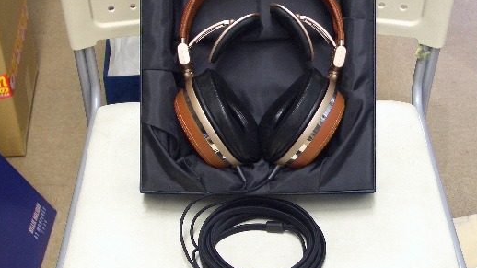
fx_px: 835
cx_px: 262
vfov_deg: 18.2
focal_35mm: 66
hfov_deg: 31.9
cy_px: 112
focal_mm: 8.2
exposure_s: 1/8
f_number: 3.1
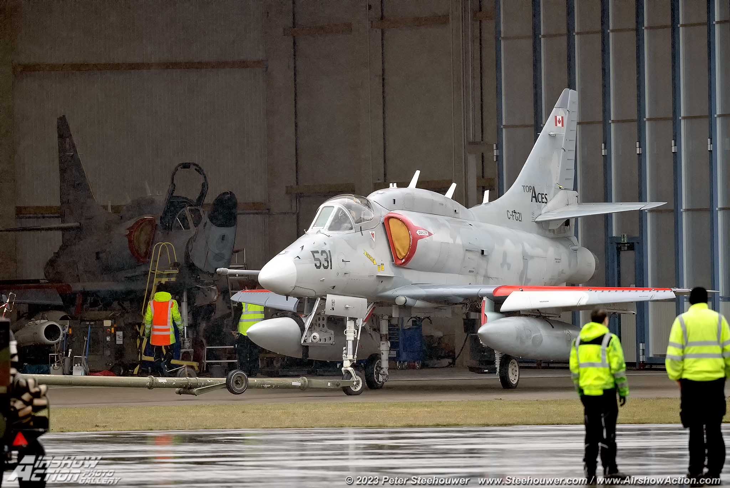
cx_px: 365
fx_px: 10144
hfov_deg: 4.1
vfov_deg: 2.8
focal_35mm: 500
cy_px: 244
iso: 500
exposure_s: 1/800
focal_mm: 500
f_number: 6.3
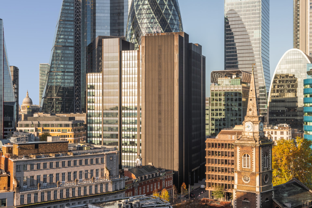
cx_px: 156
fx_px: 433
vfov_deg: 27.0
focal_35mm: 50
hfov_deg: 39.6
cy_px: 104
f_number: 9
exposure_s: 1/160
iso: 100
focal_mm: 50
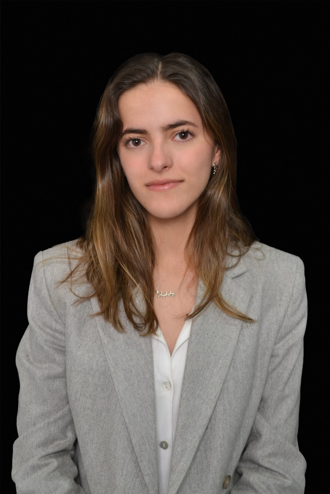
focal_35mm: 48
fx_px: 660
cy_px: 247
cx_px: 165
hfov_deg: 28.1
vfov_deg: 41.1
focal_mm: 32
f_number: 7.1
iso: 200
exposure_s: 1/10
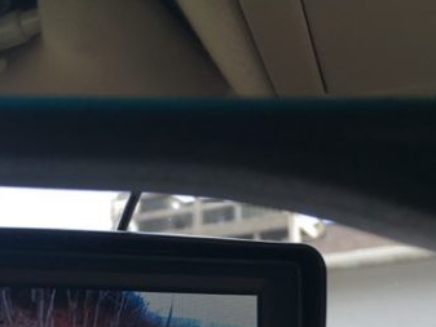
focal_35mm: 66
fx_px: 832
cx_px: 57
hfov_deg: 28.4
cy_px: 359
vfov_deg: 21.2
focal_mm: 4.15
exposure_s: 1/120
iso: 32
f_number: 2.2
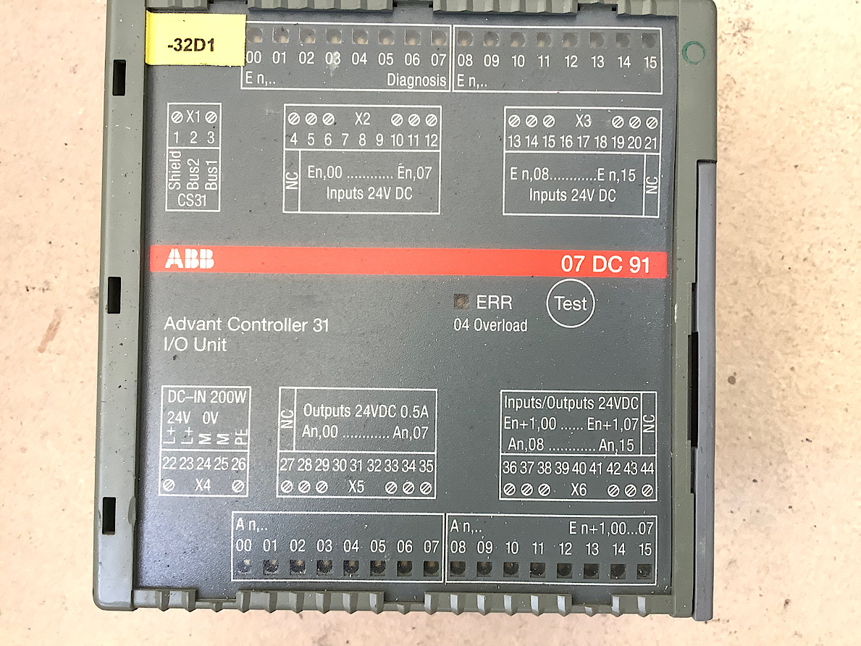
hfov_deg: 58.3
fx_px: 771
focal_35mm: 31
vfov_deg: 45.4
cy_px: 323
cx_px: 430
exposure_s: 1/50
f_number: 2.4
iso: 200
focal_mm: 3.3
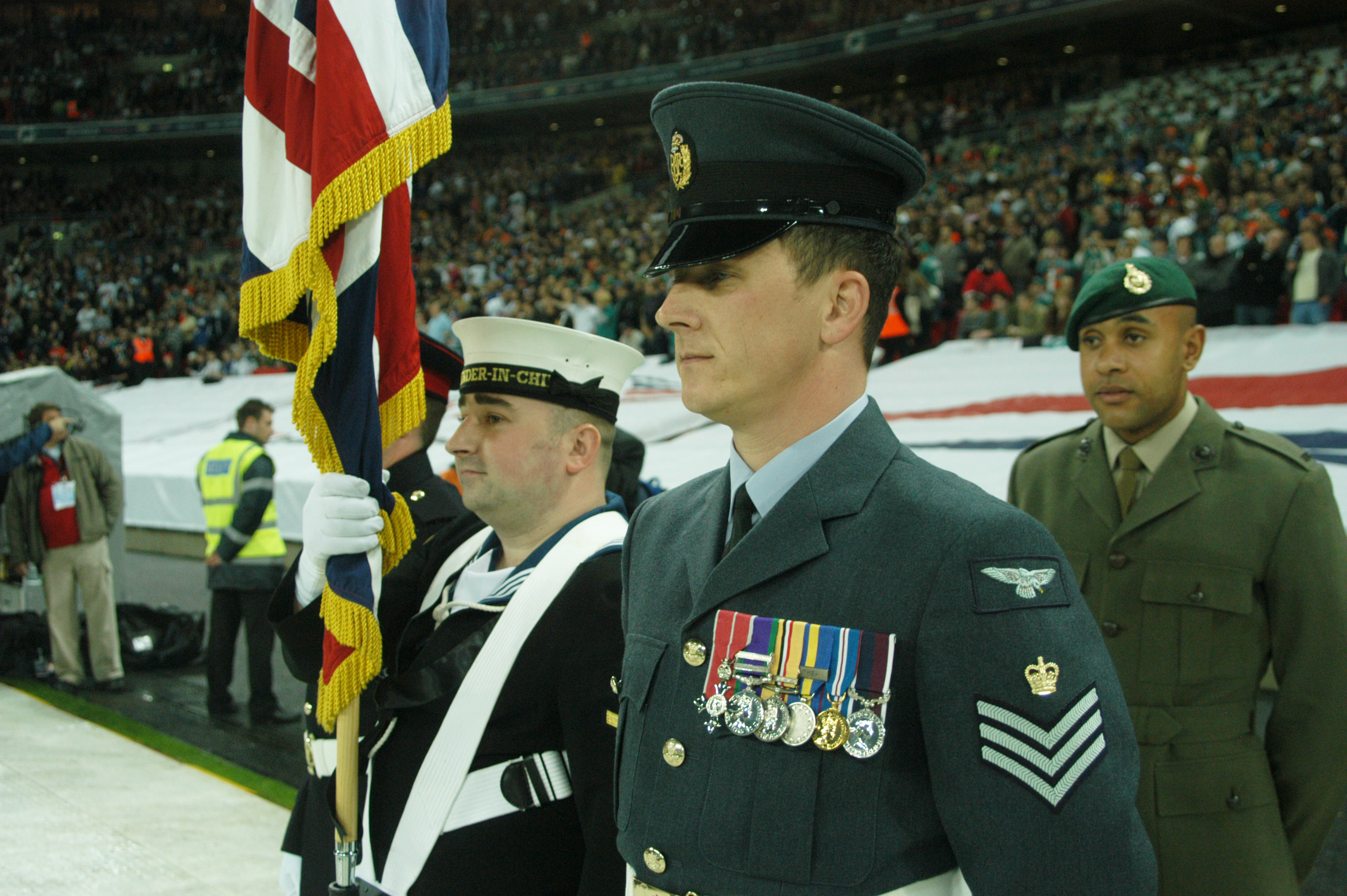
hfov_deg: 46.4
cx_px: 674
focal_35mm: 42
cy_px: 448
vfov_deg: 31.8
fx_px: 1570
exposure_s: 1/200
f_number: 4
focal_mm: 28
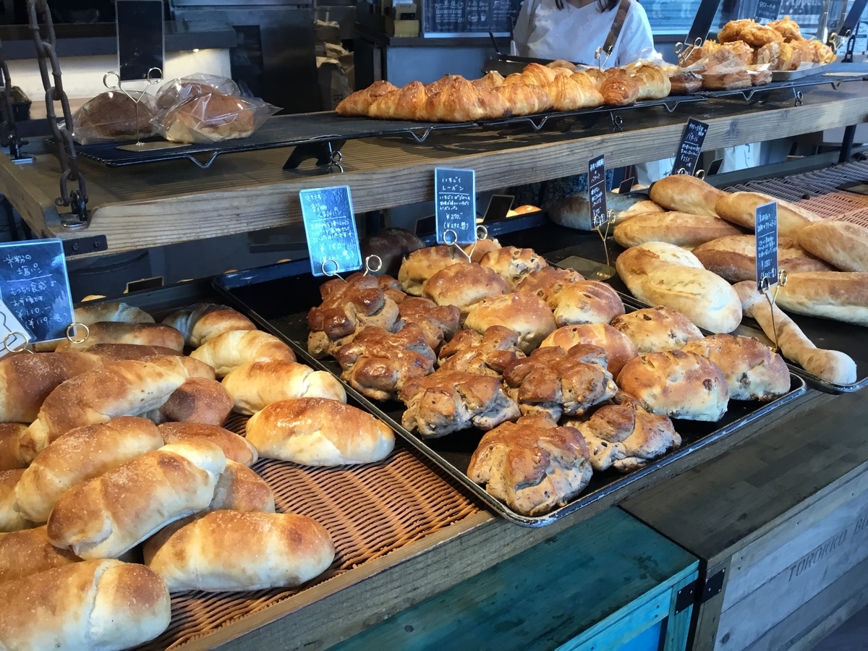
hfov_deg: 58.4
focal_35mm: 31
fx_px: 777
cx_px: 434
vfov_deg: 45.4
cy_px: 326
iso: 25
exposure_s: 1/30
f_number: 2.4
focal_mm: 3.3
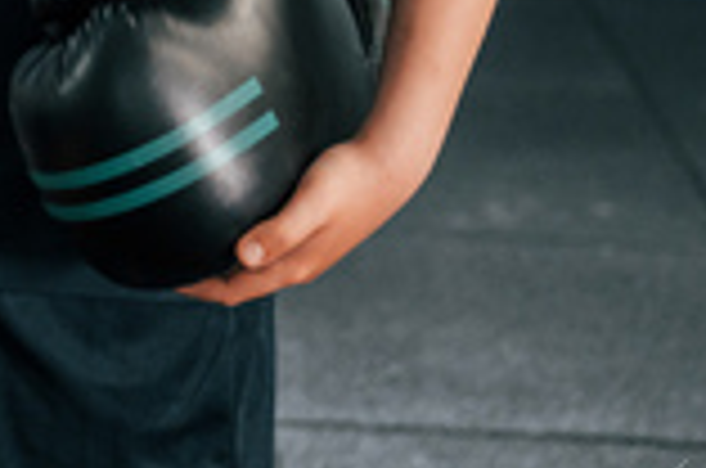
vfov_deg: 7.0
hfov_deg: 10.3
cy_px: -304
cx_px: -387
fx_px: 3758
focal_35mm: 192
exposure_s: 1/160
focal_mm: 51
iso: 1600
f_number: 2.8
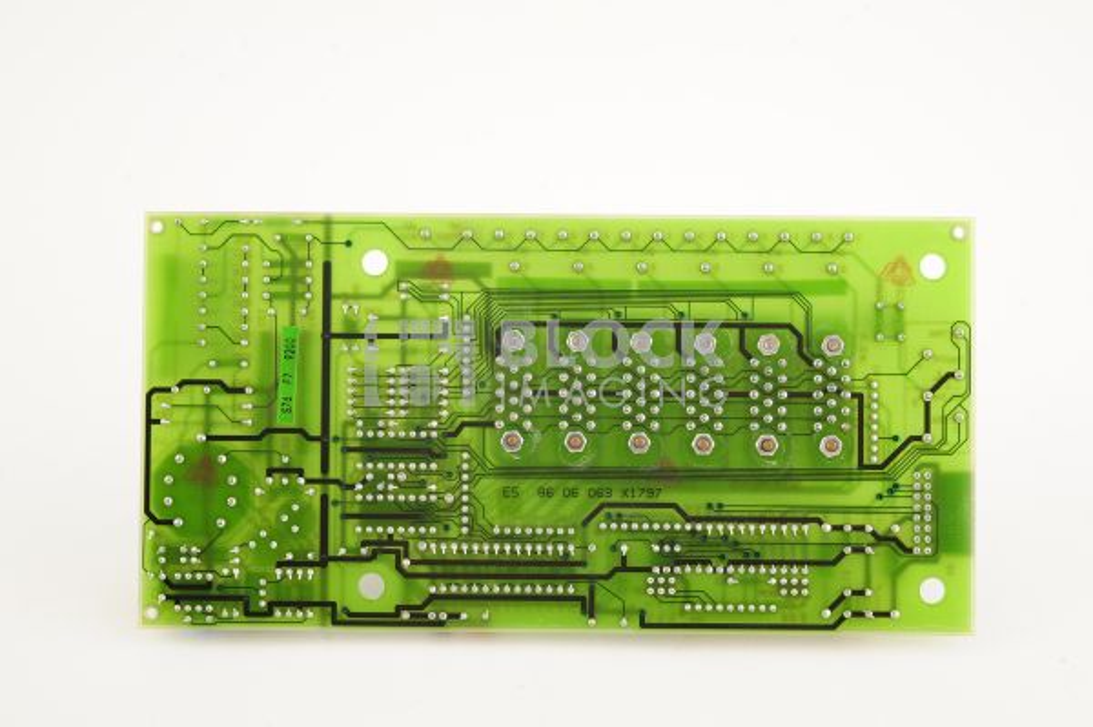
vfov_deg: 26.9
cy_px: 364
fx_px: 1517
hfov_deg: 39.6
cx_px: 546
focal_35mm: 50
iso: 1600
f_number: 10
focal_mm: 50
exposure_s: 1/125
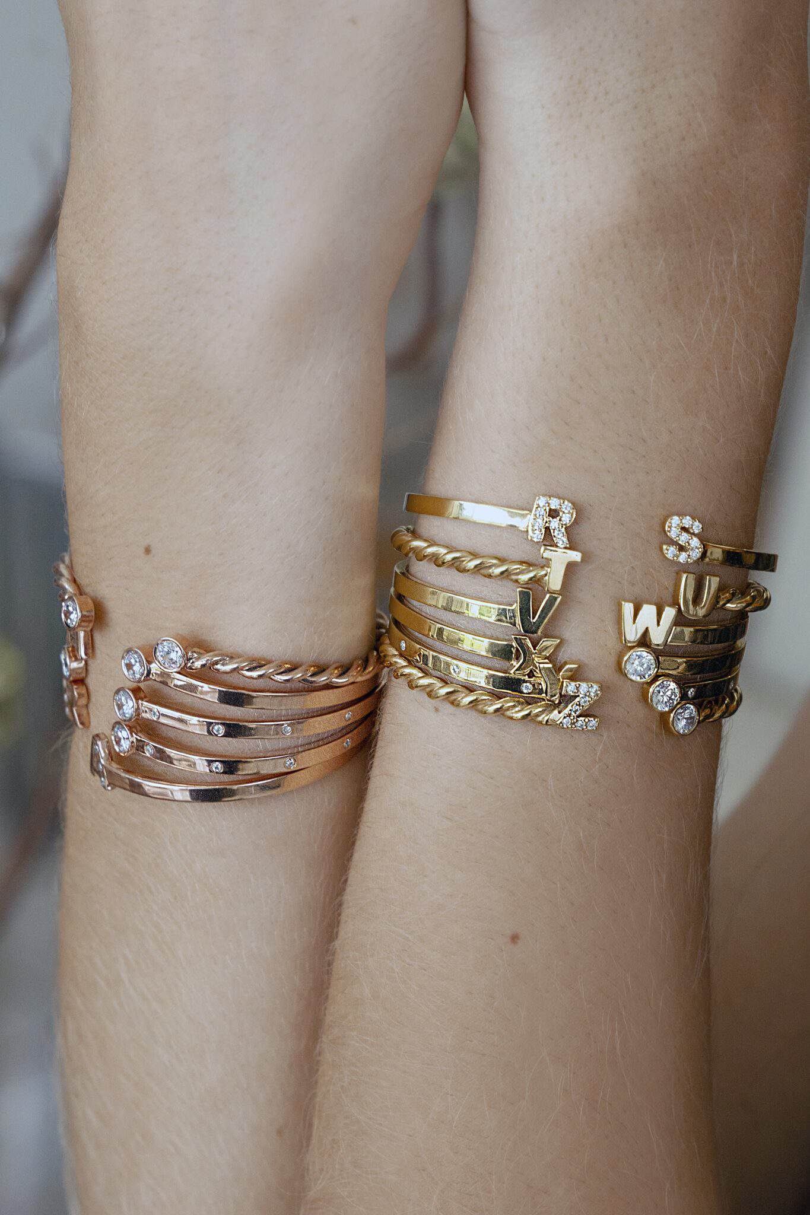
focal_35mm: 70
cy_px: 608
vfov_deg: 28.8
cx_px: 405
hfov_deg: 19.5
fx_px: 2363
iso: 3200
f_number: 7.1
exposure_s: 1/100
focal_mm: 70
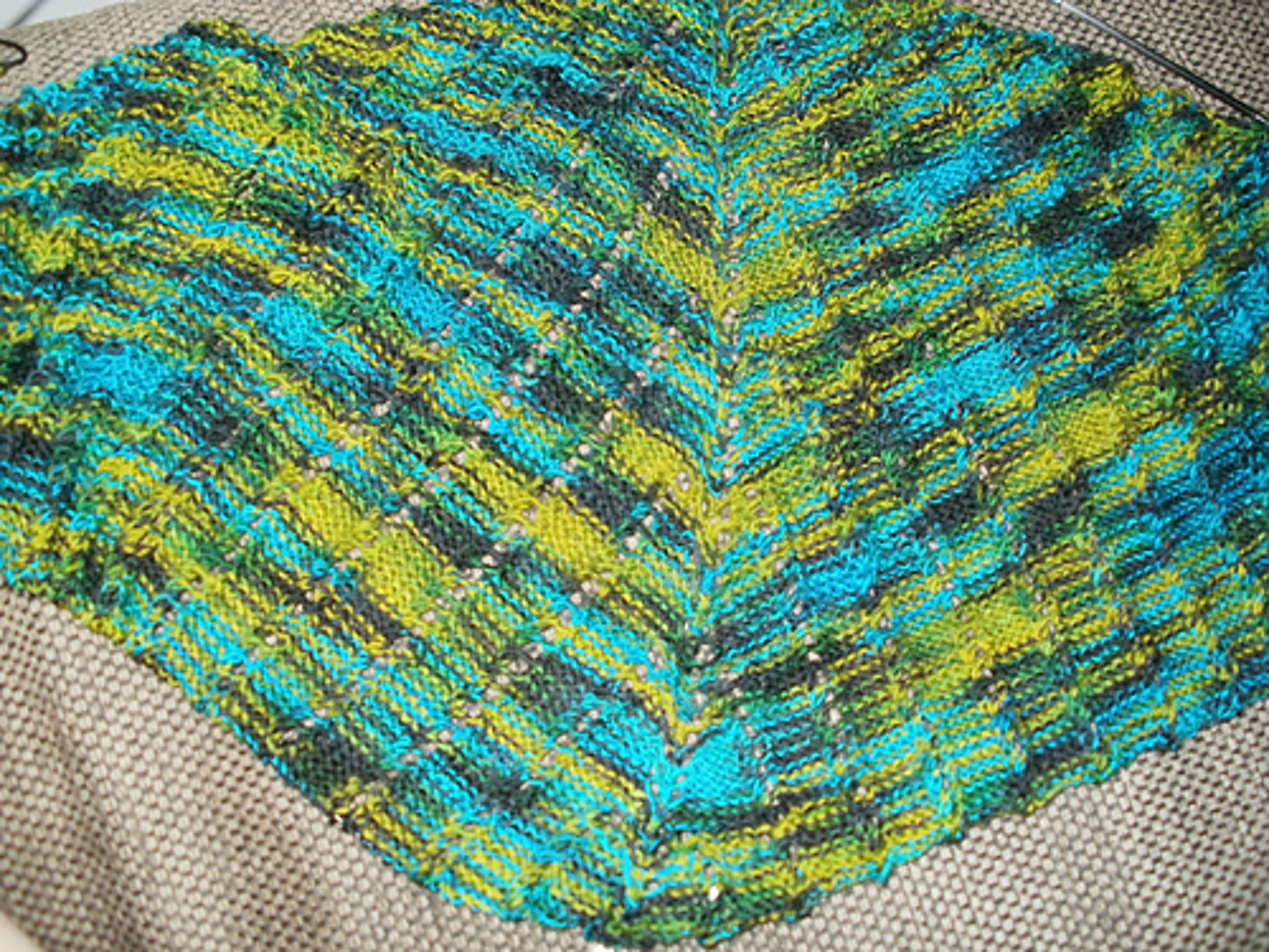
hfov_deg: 51.4
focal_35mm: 36
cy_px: 476
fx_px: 1320
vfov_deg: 39.7
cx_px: 634
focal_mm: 6.3
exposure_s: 1/30
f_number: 3.5
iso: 125
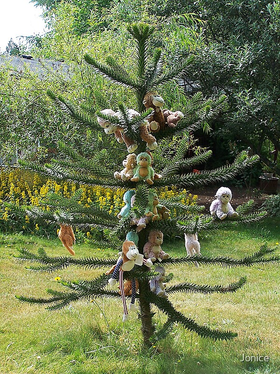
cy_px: 187
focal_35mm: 69
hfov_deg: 21.3
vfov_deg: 28.2
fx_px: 744
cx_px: 140
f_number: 3.2
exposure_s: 1/250
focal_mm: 11.5
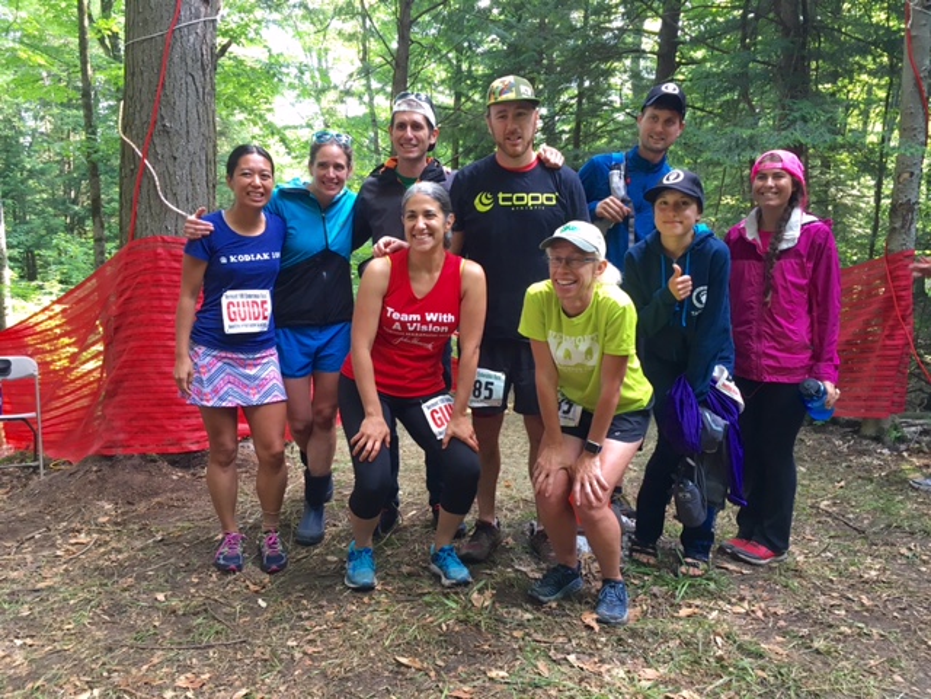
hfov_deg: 61.7
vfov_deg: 48.2
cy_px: 350
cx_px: 466
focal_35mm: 29
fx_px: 780
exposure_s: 1/30
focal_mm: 4.15
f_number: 2.2
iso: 50
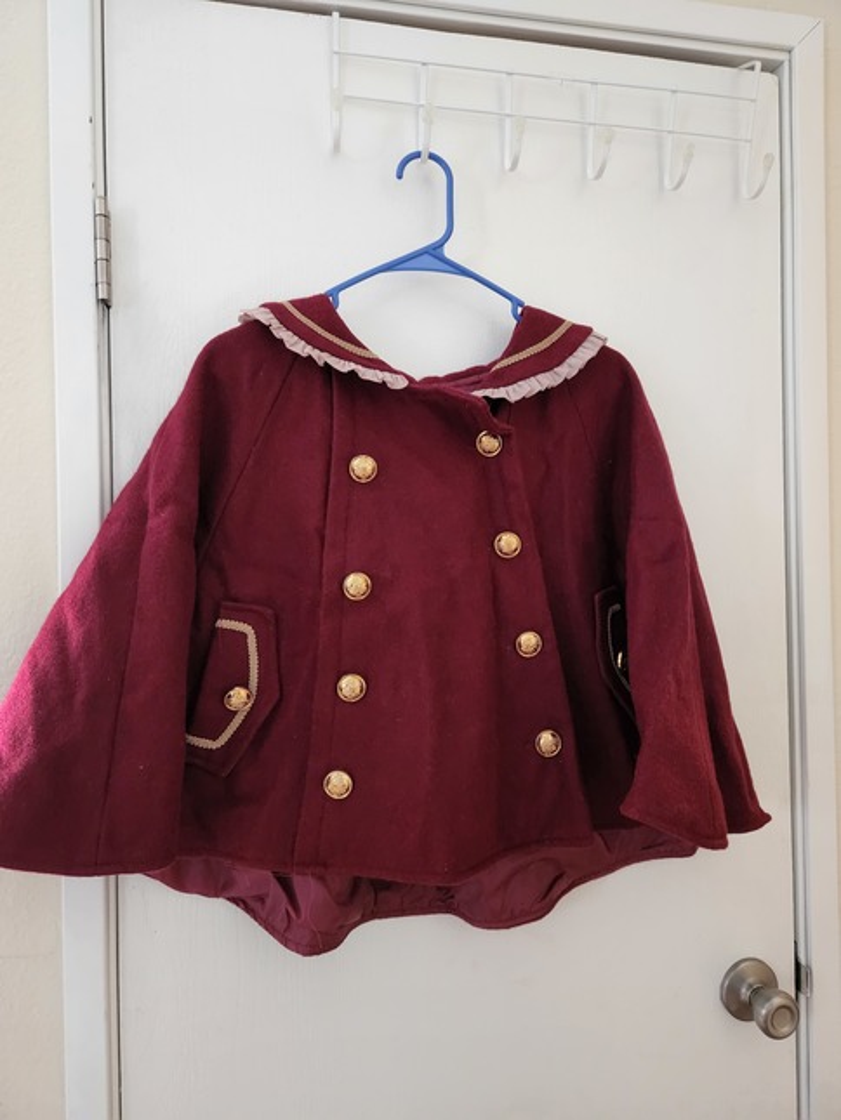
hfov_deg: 58.9
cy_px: 560
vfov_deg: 73.9
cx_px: 420
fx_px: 745
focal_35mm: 23
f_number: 1.8
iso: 1250
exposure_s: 1/24
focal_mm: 5.4
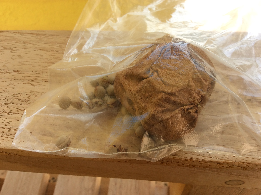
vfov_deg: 44.1
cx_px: 130
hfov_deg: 56.9
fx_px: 241
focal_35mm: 32
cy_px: 98
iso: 32
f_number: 2.4
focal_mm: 3.3
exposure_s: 1/555
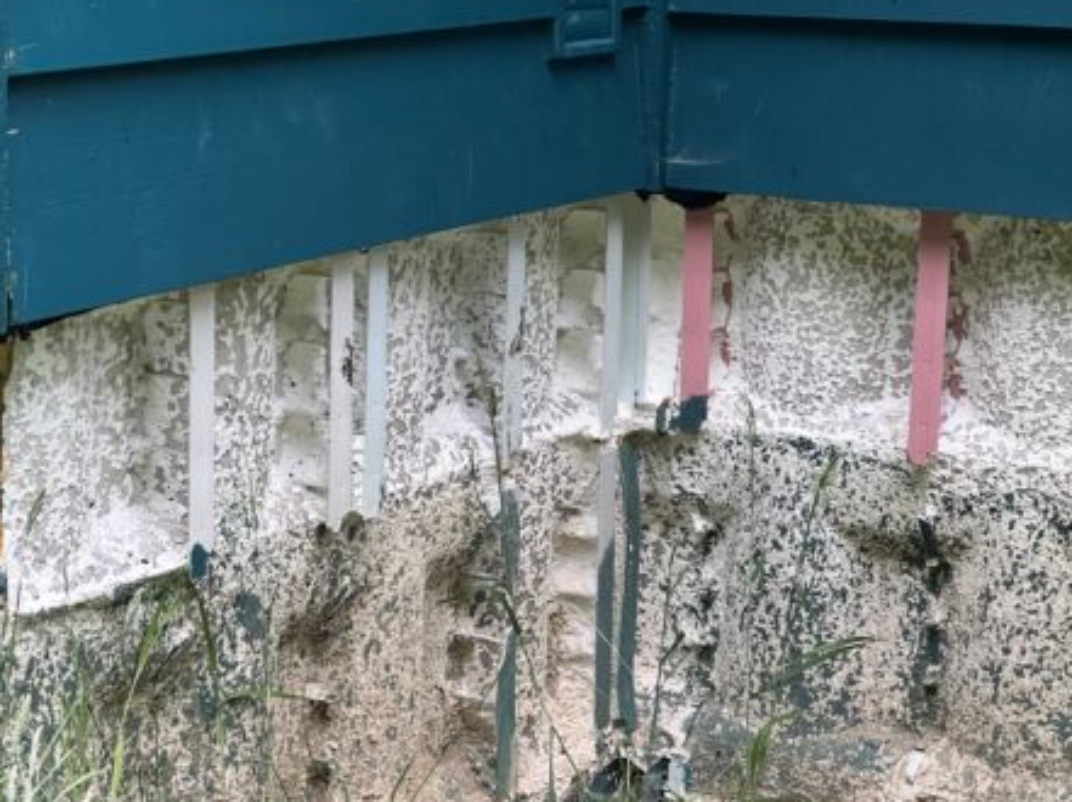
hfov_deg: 18.9
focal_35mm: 104
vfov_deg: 14.2
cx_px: 405
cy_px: 471
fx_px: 3218
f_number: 2.8
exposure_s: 1/60
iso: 500
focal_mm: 9
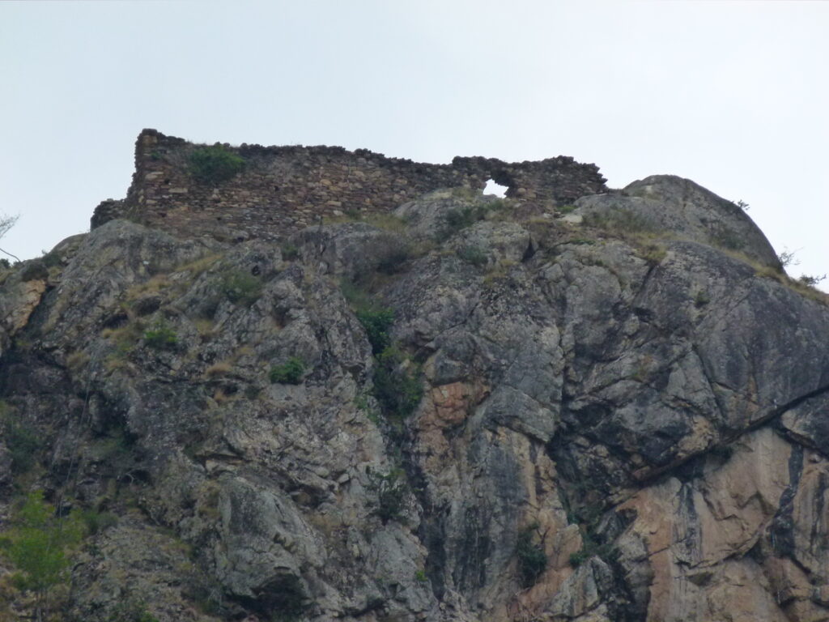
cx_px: 414
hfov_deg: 4.6
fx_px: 10298
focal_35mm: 430
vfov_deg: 3.5
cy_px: 311
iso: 250
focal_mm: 77.4
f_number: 4.3
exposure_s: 1/100
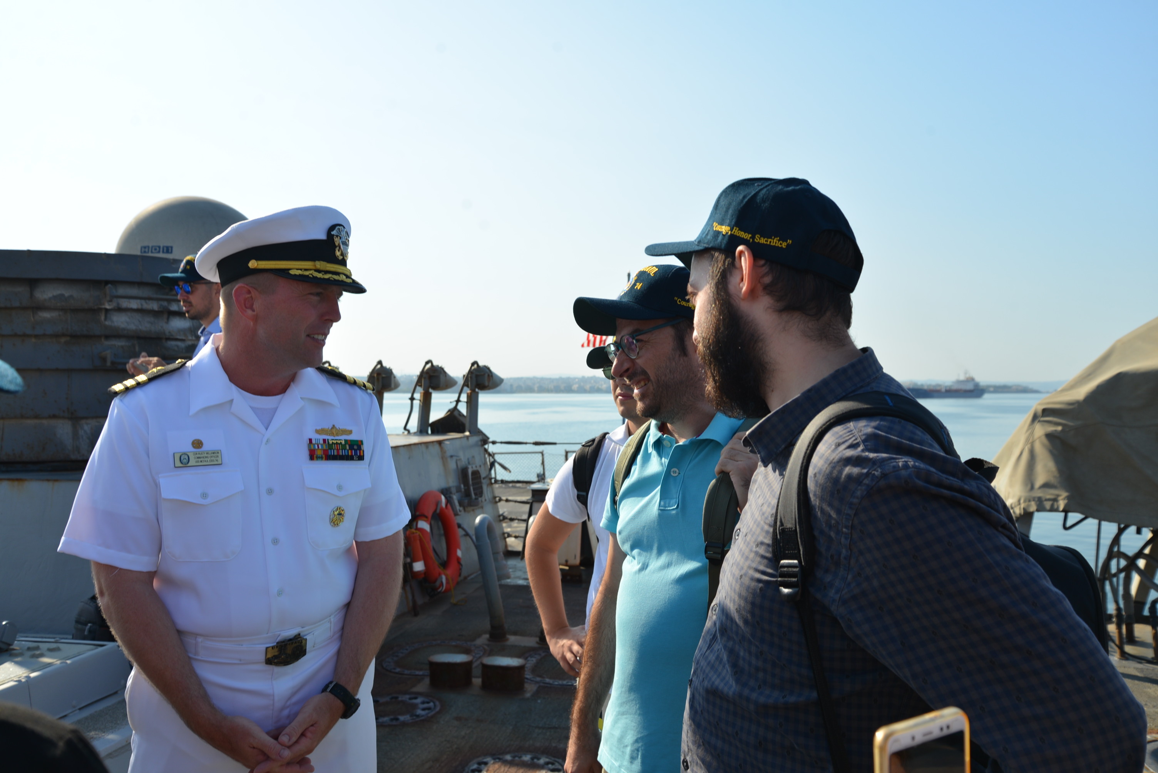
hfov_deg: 58.7
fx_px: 1030
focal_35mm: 32
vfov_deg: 41.1
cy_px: 386
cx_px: 579
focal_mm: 32
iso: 100
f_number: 8
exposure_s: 1/250
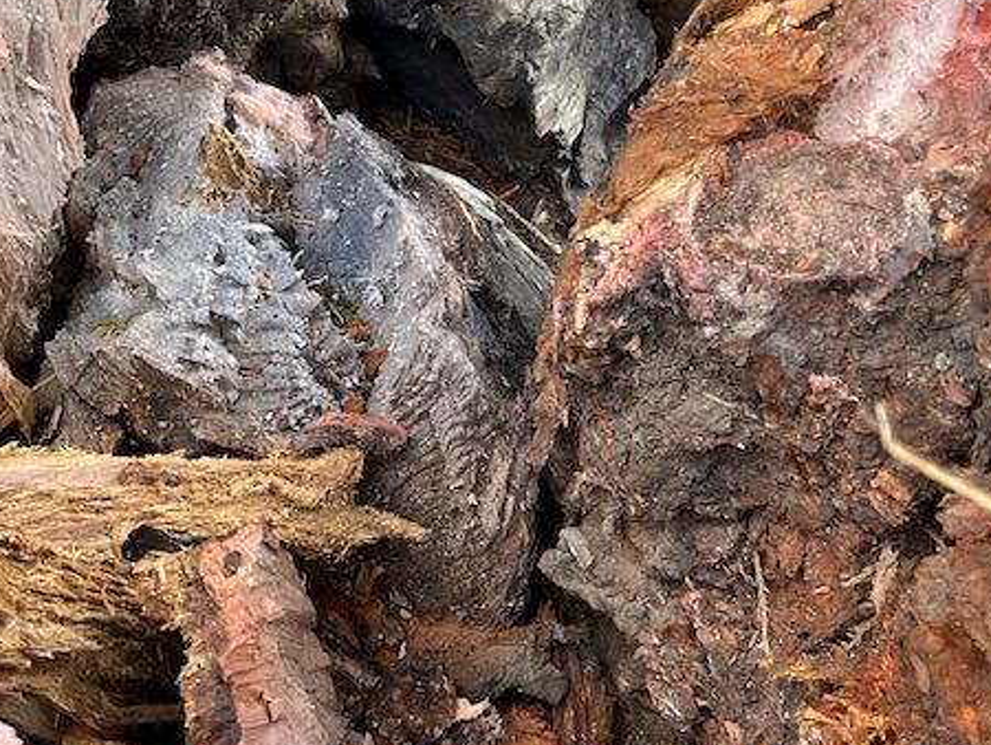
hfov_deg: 35.7
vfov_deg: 27.1
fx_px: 1489
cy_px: 76
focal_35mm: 52
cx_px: 216
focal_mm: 5.1
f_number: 1.6
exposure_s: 1/122
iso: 64
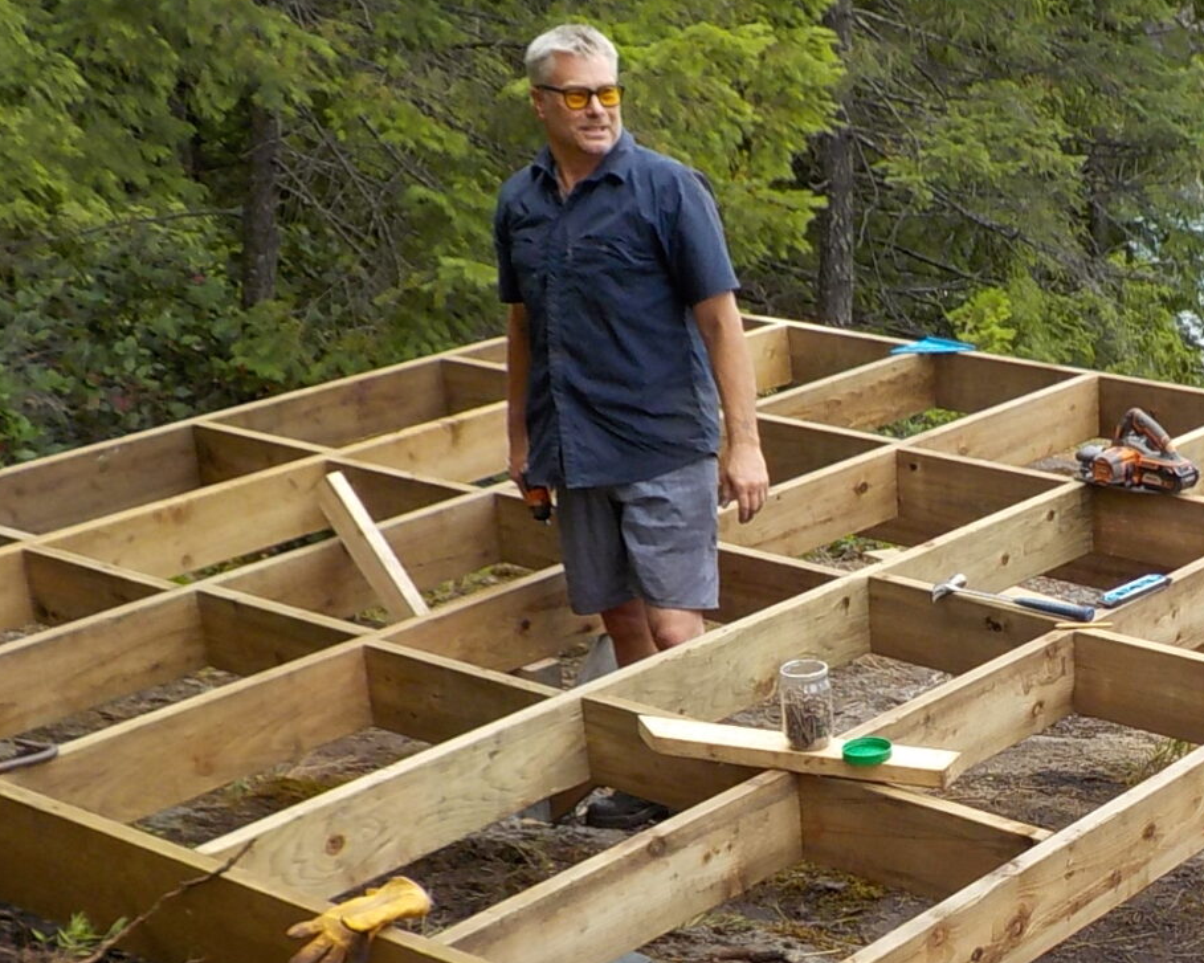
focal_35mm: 66
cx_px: 1032
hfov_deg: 27.9
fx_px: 2352
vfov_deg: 22.8
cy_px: 775
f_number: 3.3
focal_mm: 4.1
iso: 125
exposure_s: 1/320
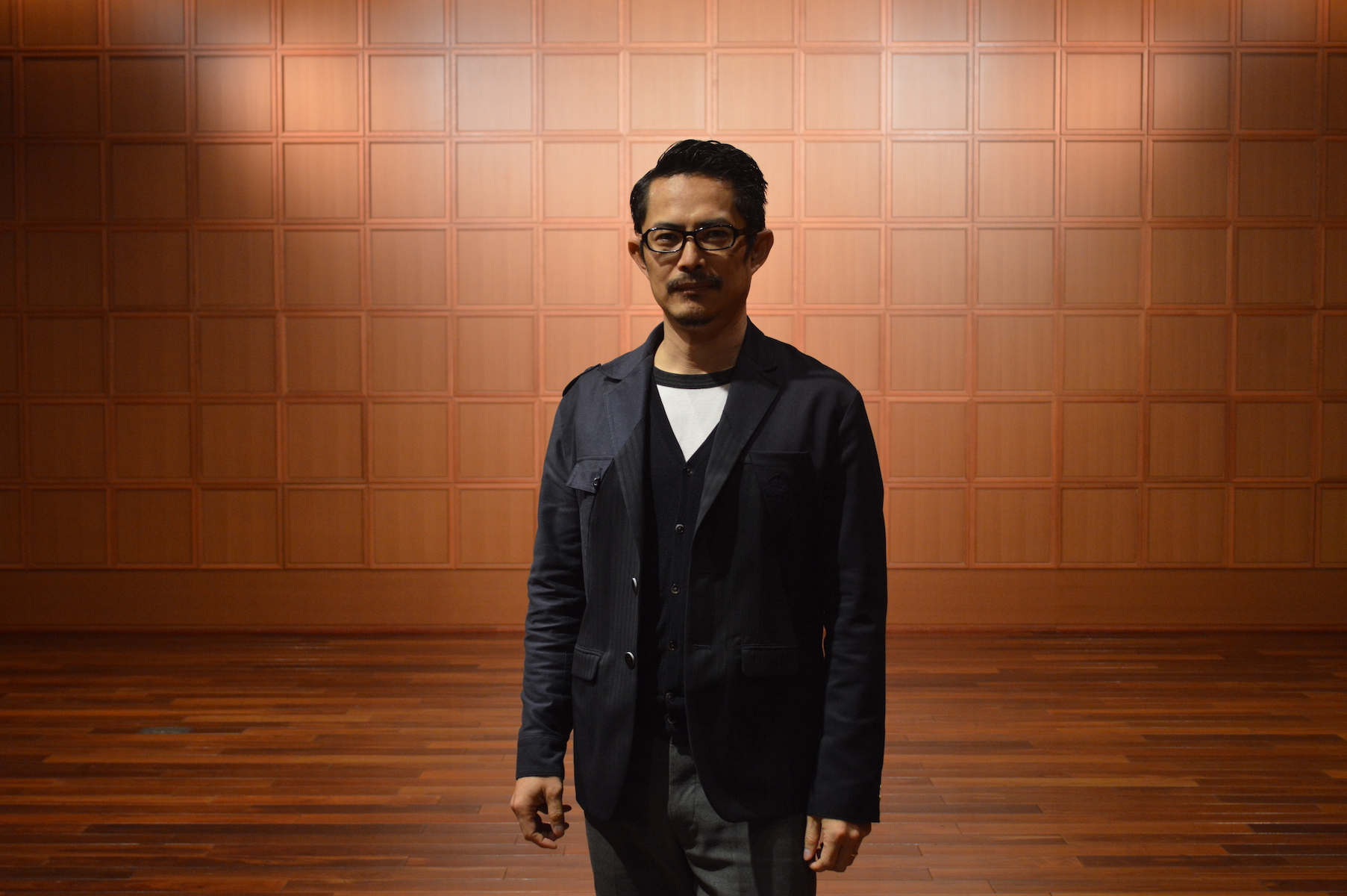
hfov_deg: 38.9
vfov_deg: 26.4
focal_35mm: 51
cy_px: 448
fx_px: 1906
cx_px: 674
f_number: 5.6
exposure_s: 1/50
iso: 800
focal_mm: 34
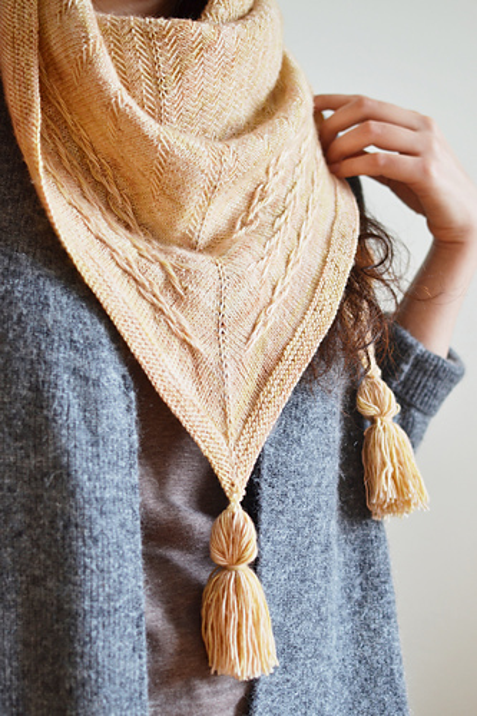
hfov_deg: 25.7
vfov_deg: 37.9
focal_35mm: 52
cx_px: 238
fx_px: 1044
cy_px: 358
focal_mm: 35
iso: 200
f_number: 3.2
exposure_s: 1/160
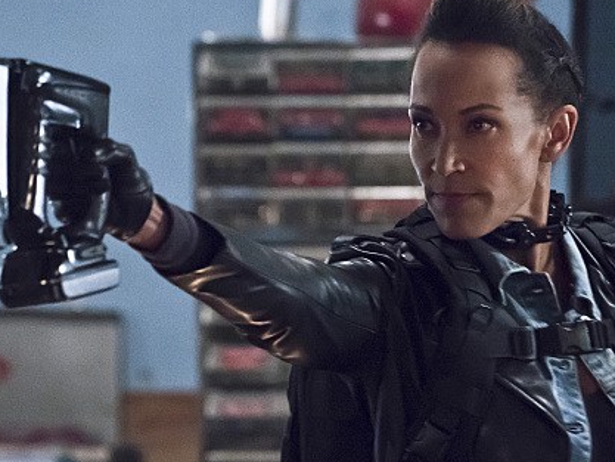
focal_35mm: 369
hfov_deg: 5.4
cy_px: 301
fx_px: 6558
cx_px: 357
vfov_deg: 4.0
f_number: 4
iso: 8000
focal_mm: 200
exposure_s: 1/160
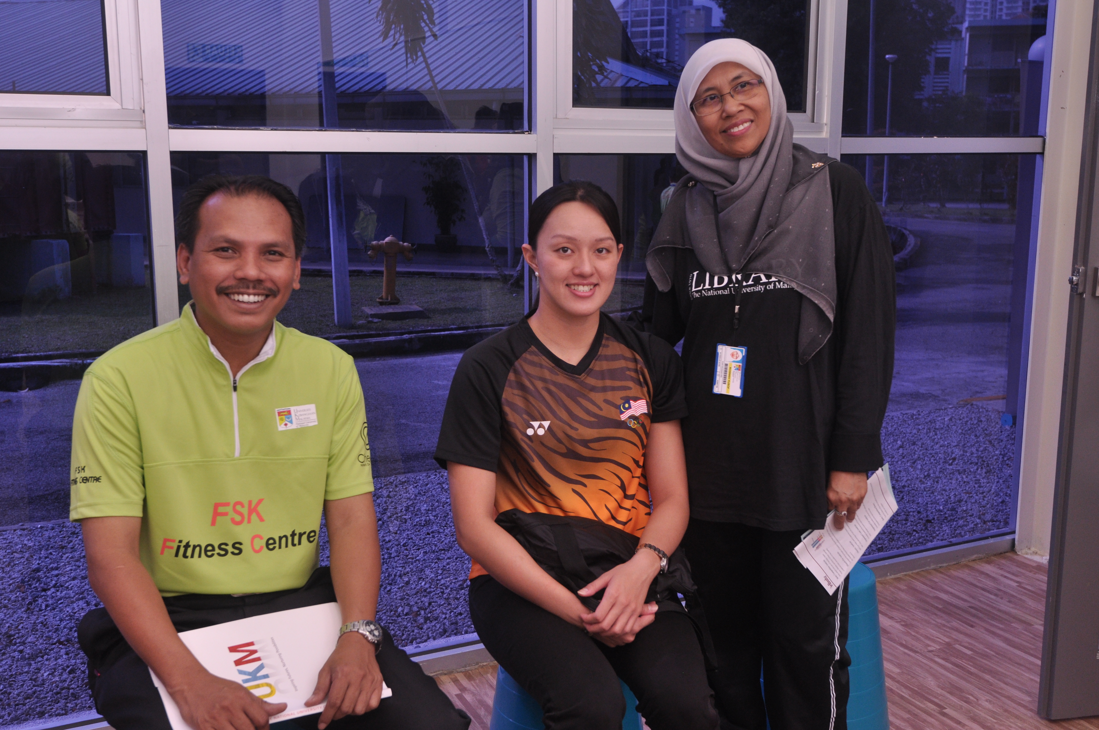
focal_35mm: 38
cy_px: 365
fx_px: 1143
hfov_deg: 51.3
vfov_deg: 35.4
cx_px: 550
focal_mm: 25
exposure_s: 1/160
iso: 500
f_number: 6.3
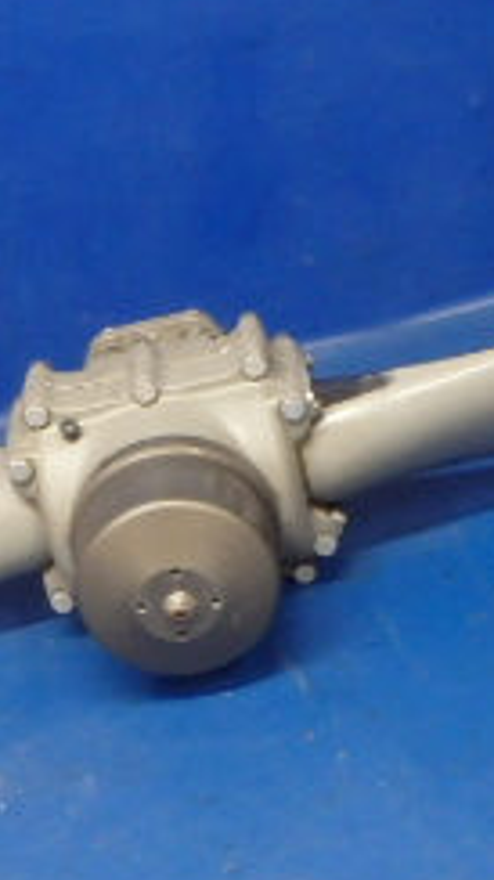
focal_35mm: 80
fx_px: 1866
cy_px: 671
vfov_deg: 26.2
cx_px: 227
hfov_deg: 15.1
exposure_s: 1/30
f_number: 3.9
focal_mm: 5
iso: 640
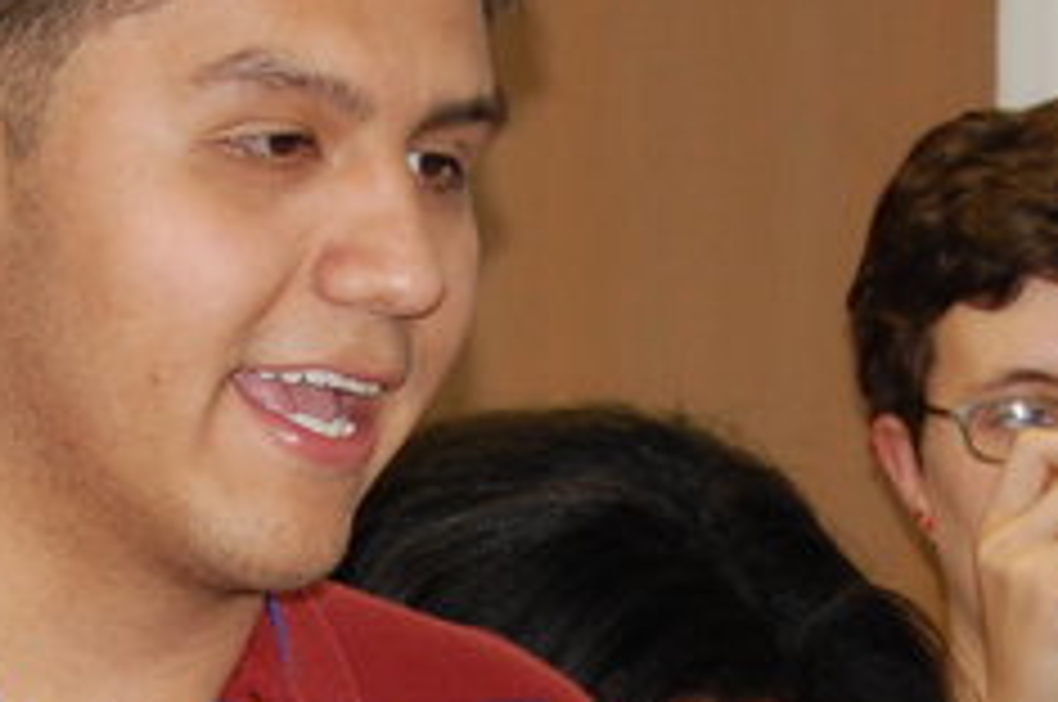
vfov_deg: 3.8
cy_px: 1150
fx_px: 10541
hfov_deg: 5.7
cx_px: 189
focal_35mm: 359
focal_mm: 55
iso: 400
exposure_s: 1/60
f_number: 5.6
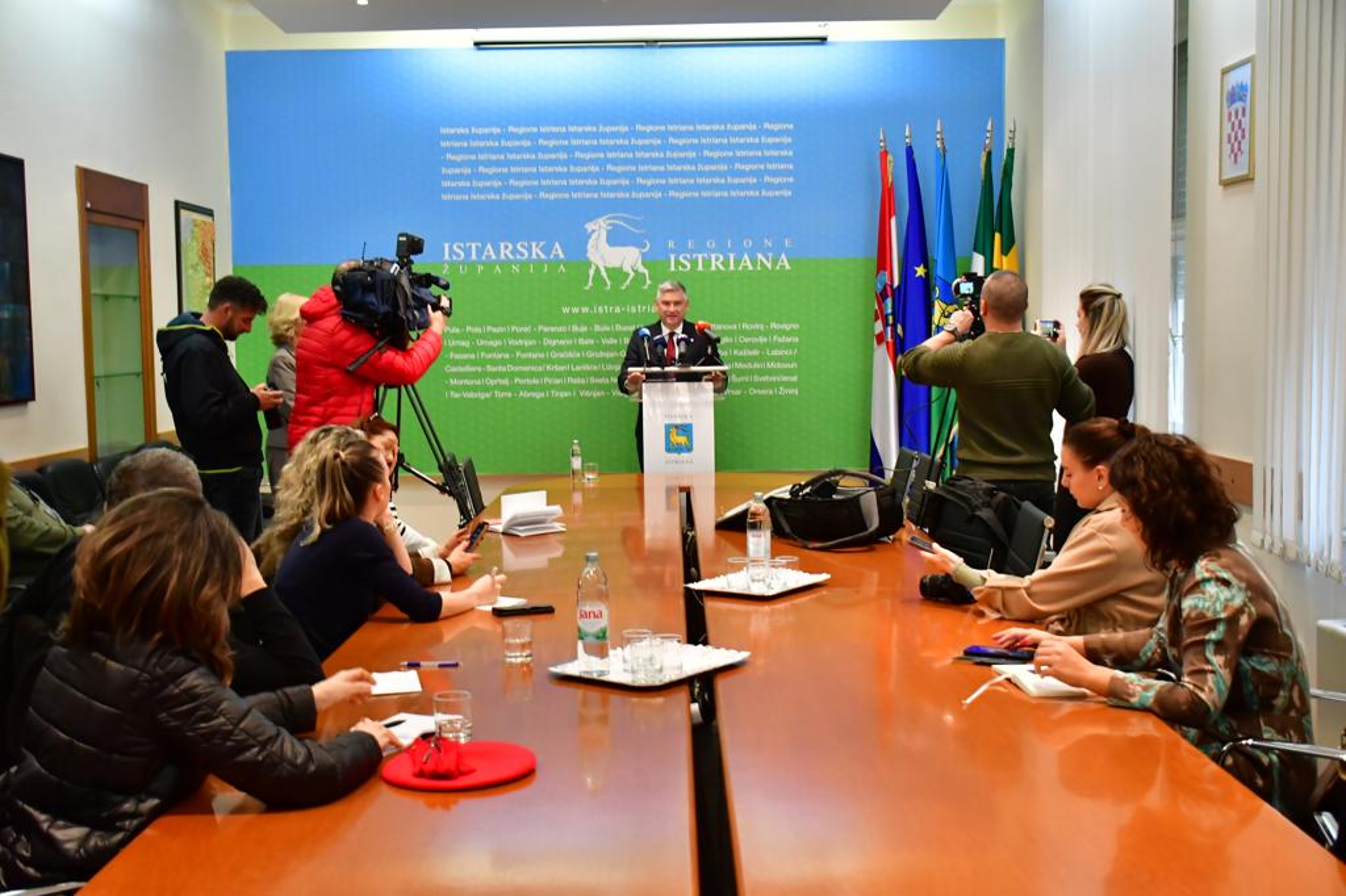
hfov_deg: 48.5
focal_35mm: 40
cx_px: 673
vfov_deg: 33.4
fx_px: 1495
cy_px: 448
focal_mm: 27
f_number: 5
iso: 2500
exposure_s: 1/100
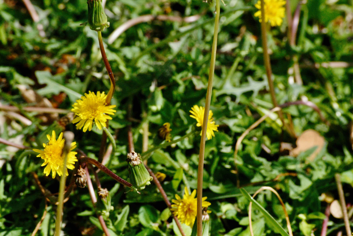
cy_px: 118
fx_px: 2945
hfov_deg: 6.9
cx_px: 176
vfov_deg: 4.6
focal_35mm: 300
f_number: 10
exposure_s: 1/2500
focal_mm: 200
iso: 1600
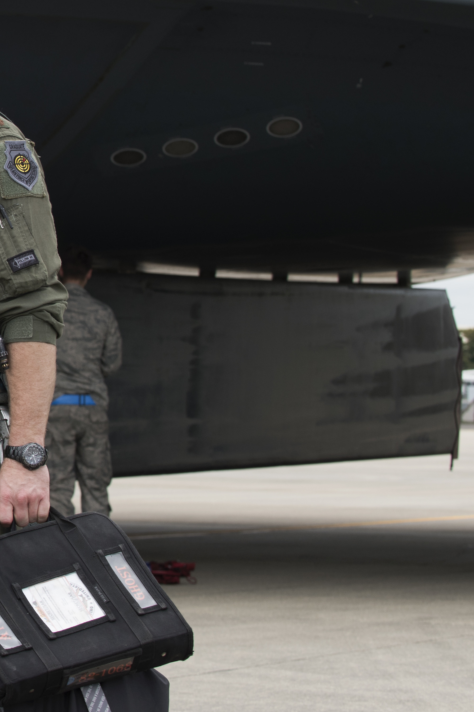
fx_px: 3792
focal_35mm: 192
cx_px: -244
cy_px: 198
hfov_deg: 7.0
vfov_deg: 10.7
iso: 160
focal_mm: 70
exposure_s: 1/160
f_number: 8
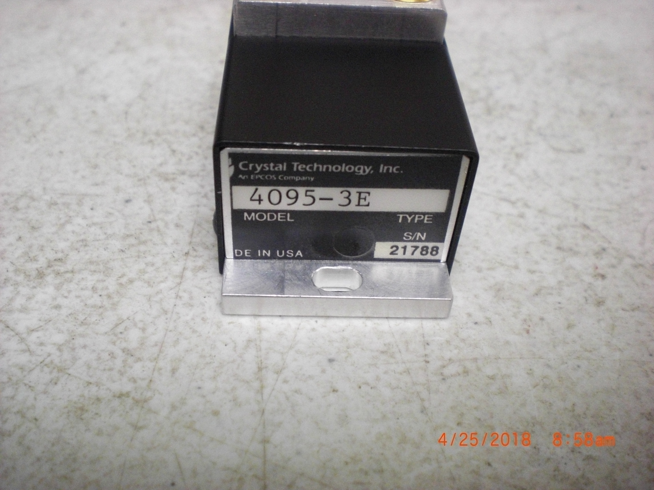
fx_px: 718
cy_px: 245
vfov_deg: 37.7
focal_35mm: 38
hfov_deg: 49.0
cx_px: 327
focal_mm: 6.3
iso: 400
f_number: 3.1
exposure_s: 1/80
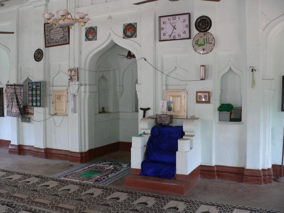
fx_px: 295
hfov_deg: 51.4
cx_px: 142
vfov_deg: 39.7
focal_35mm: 36
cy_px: 106
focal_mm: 6
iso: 200
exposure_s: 1/30
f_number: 2.8
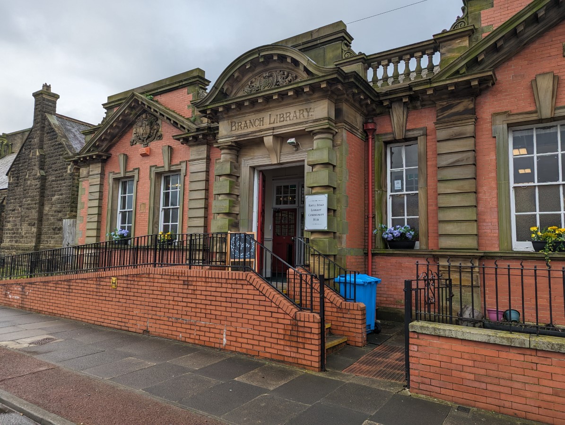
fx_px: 392
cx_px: 282
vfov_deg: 56.9
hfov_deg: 71.5
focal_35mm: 24
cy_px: 212
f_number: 1.85
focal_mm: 6.81
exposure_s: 1/1167
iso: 47
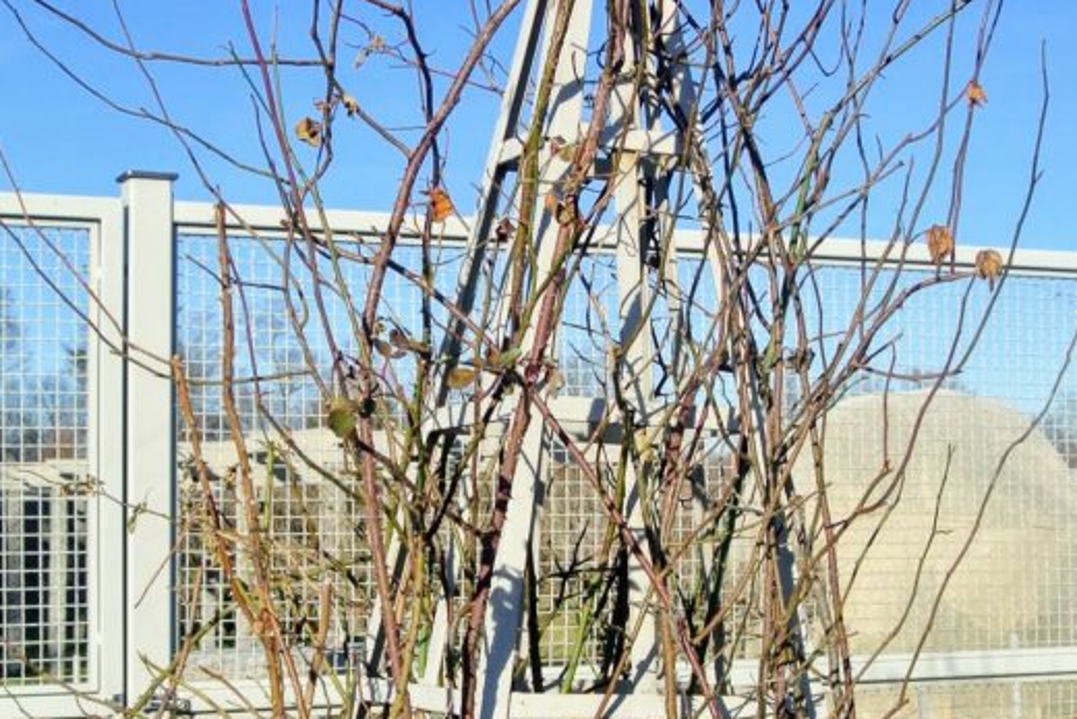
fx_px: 2184
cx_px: 605
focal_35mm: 73
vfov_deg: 18.7
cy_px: 396
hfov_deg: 27.7
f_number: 4.5
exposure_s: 1/640
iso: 100
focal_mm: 14
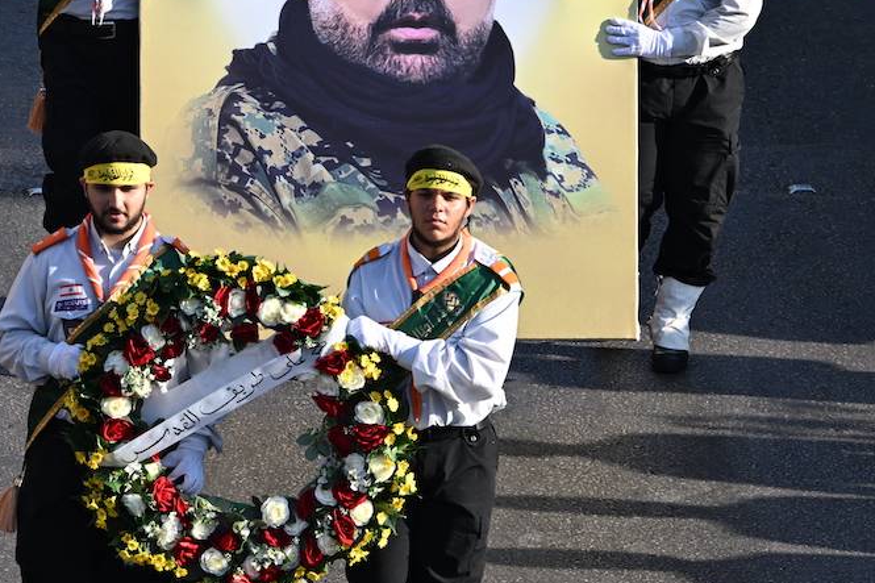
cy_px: 171
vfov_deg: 3.2
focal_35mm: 433
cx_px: 338
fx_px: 10521
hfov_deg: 4.8
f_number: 10
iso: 800
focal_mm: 240
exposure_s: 1/640
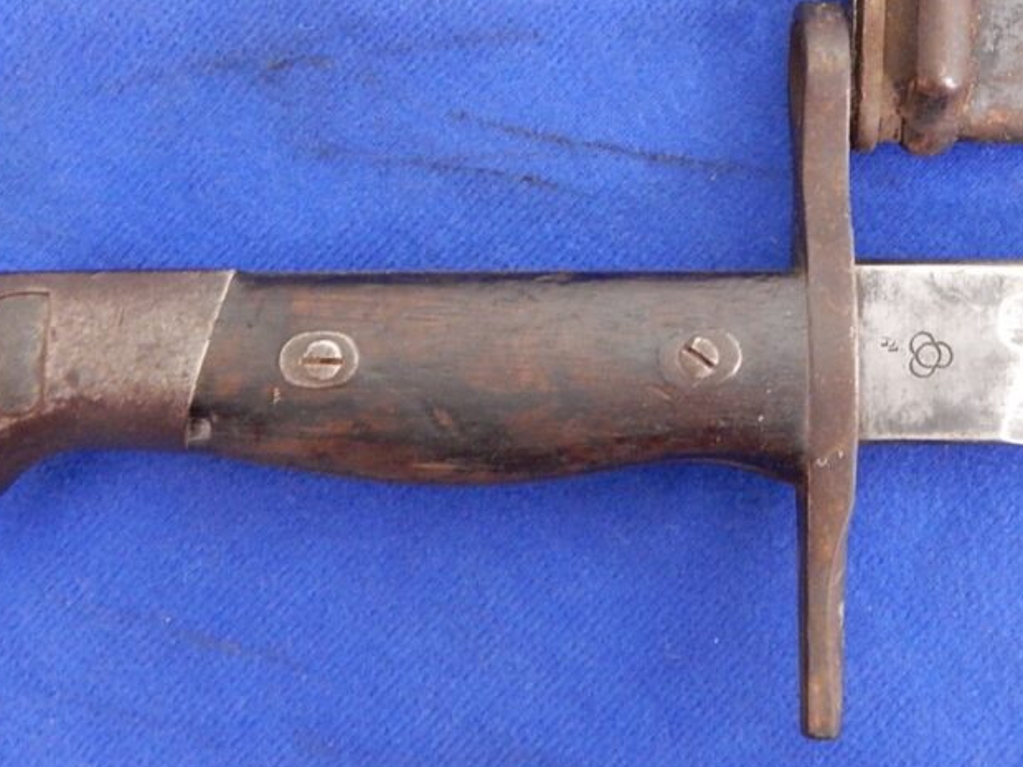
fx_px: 2098
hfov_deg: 27.3
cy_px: 208
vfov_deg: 20.6
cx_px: 637
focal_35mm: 71
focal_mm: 7.7
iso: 800
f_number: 3.6
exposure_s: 1/8
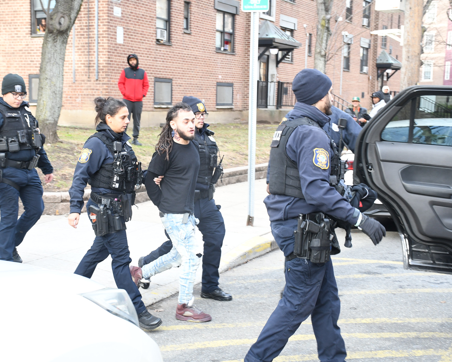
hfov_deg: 32.4
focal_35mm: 58
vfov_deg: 26.2
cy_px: 180
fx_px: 776
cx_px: 184
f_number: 7.1
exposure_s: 1/200
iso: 800
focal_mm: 34
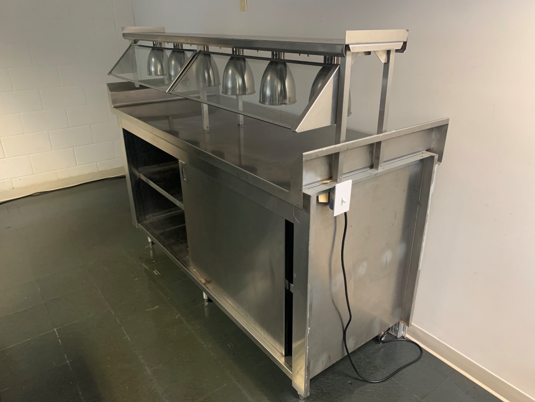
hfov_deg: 67.3
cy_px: 201
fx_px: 402
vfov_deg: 53.1
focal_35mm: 26
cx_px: 268
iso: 320
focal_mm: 4.25
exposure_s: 1/30
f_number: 1.8
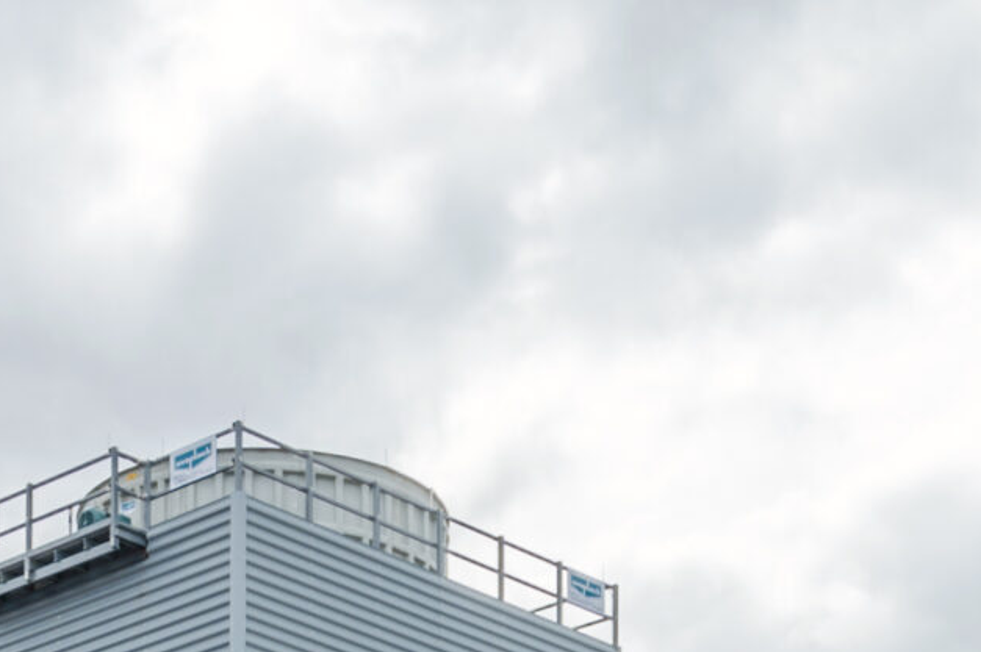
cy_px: 1155
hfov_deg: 20.8
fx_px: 2668
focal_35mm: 98
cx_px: 333
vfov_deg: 12.7
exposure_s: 1/60
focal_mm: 24
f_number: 16
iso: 100
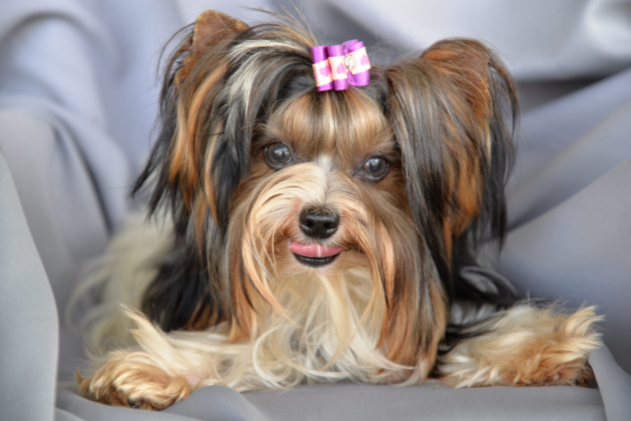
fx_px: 1490
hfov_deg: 23.9
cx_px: 316
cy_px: 210
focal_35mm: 85
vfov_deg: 16.1
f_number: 4.5
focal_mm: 85
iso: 400
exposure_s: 1/60
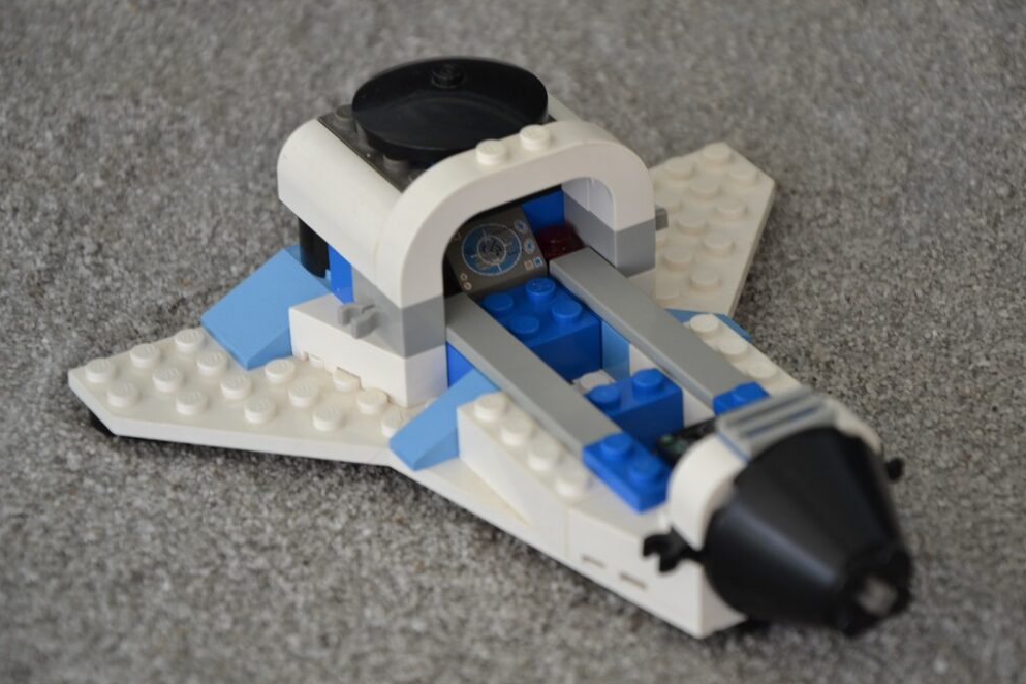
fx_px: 4517
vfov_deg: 8.7
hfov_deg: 13.0
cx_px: 511
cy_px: 342
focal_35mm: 159
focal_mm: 105
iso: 400
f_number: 7.1
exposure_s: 1/50
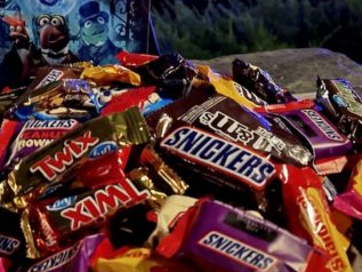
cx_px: 129
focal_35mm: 63
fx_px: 659
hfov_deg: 30.5
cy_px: 21
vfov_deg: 22.7
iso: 1000
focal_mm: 5.1
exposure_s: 1/5
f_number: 1.6
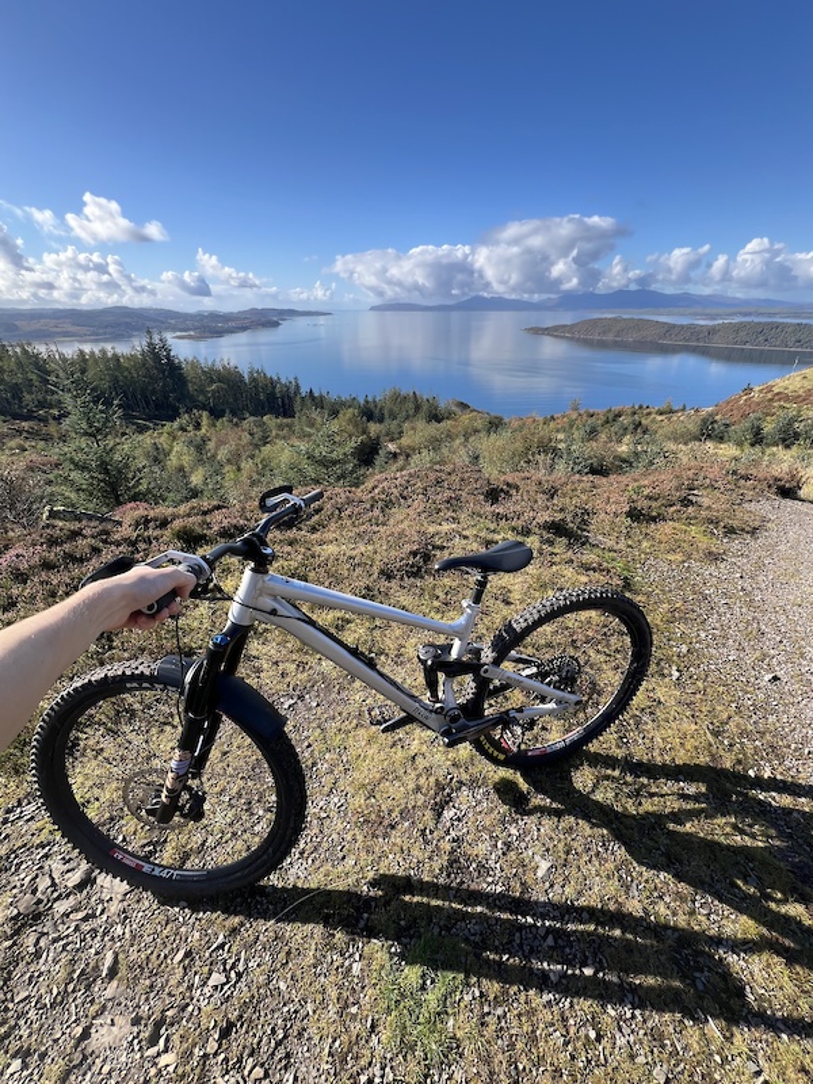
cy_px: 542
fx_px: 407
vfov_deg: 106.2
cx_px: 406
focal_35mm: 13
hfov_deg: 89.9
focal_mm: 1.57
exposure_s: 1/602
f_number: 1.8
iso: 32
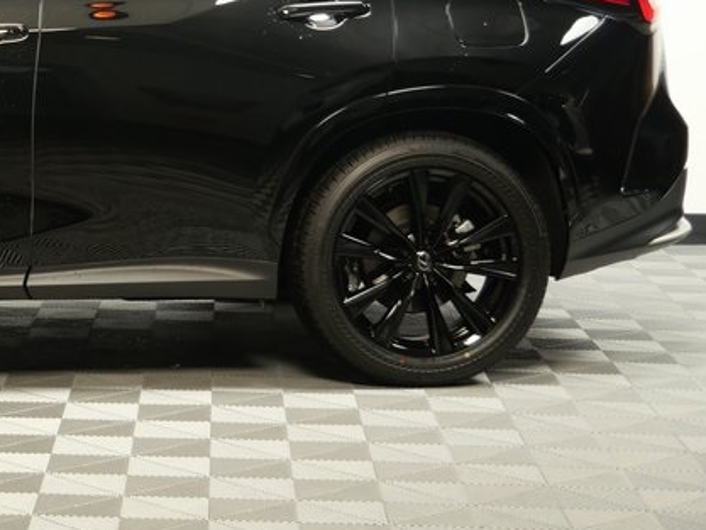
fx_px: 2305
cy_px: 120
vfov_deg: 13.1
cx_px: -115
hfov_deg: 16.7
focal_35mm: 113
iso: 320
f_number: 4.3
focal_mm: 23
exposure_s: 1/200
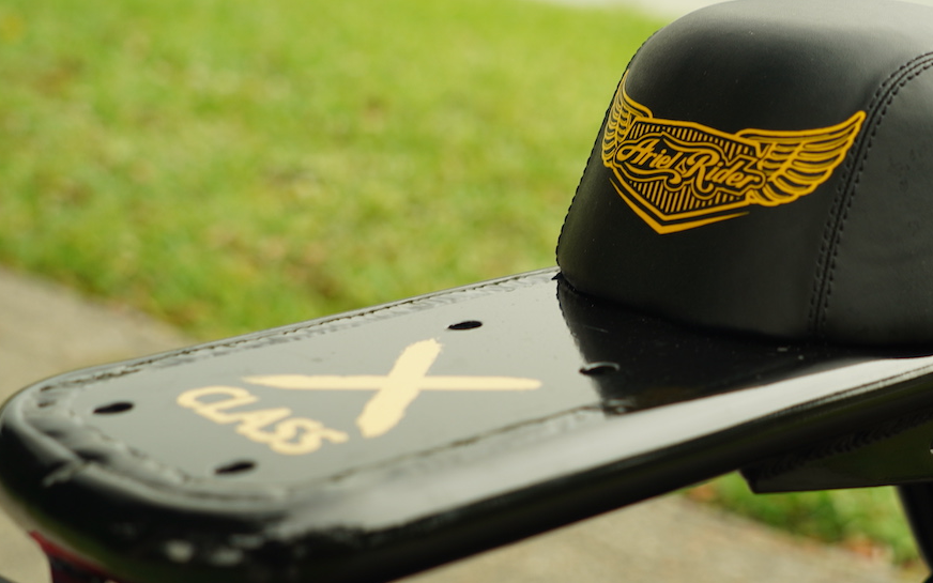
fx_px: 1805
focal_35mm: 71
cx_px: 642
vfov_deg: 18.3
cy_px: 343
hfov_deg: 28.7
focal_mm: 30
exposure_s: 1/60
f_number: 2.8
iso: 100
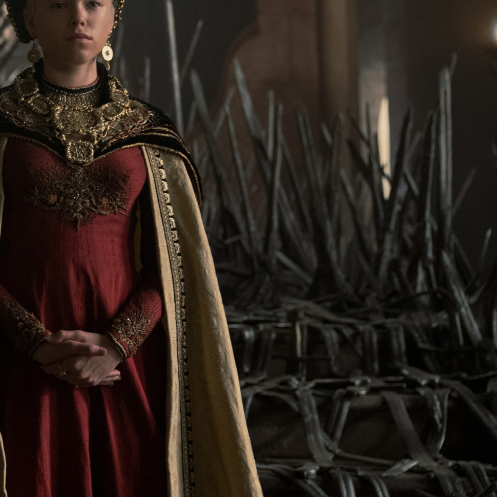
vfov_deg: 21.6
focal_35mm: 80
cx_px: -112
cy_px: 185
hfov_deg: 20.2
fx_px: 1299
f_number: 2.8
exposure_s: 1/125
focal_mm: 38
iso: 2500
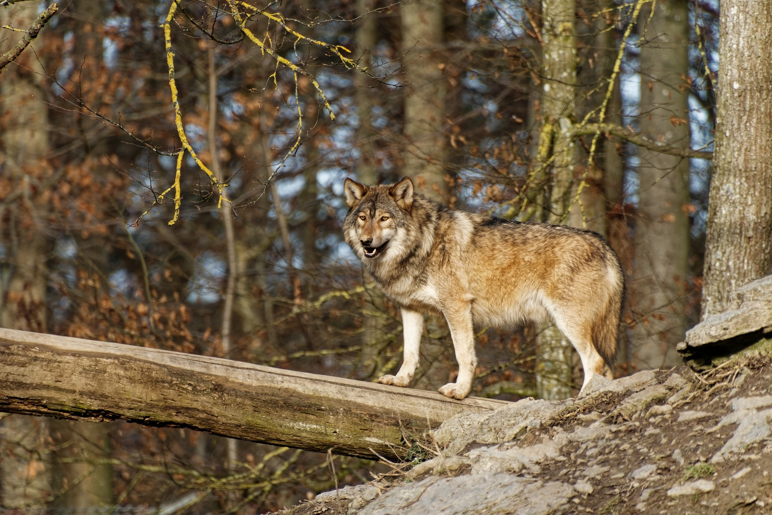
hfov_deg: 3.4
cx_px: 386
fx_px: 12866
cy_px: 258
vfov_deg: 2.3
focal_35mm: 600
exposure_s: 1/640
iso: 500
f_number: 6.3
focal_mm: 400
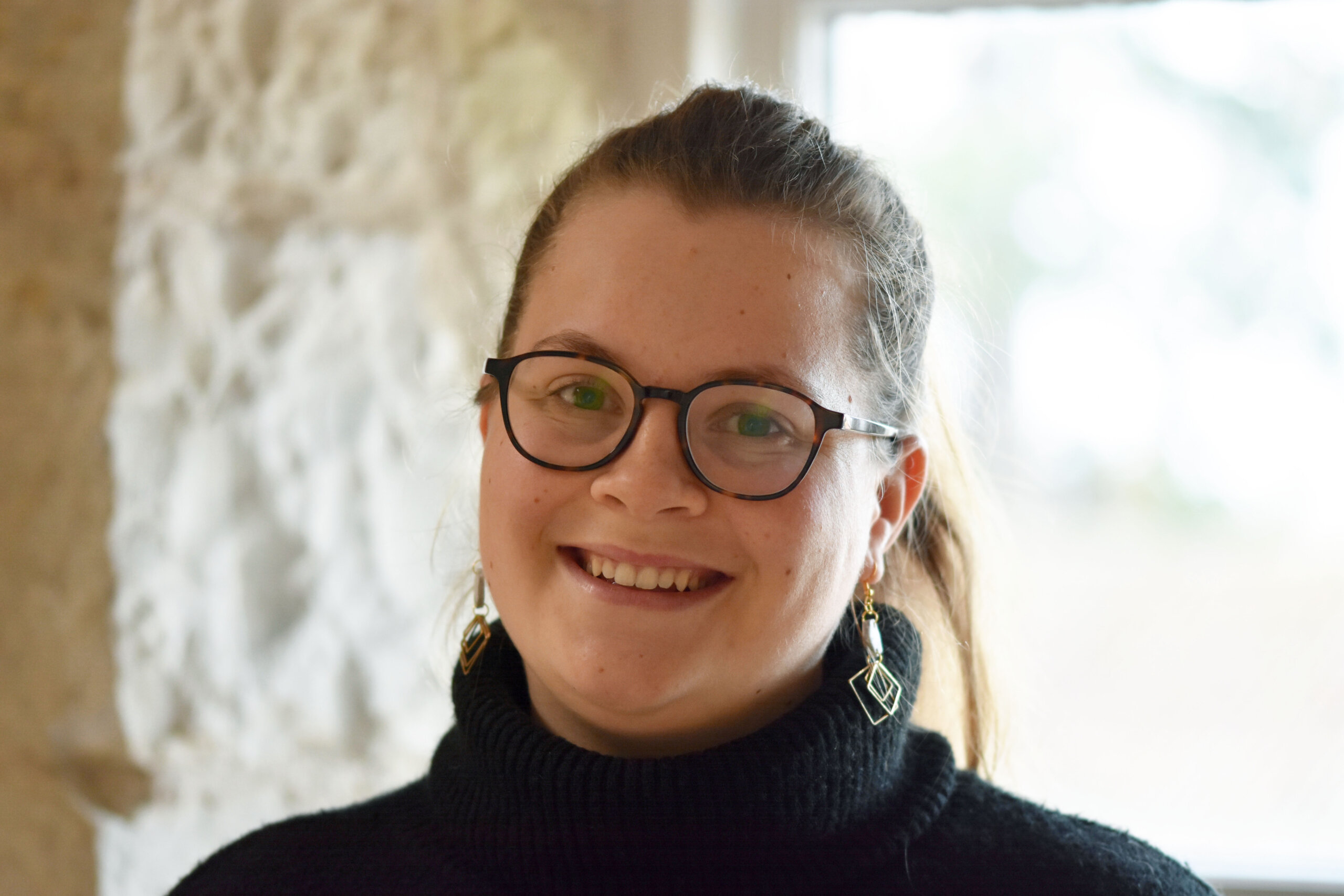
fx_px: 5880
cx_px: 672
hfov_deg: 13.0
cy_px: 448
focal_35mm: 158
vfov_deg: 8.7
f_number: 3
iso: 1400
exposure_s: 1/500
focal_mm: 105
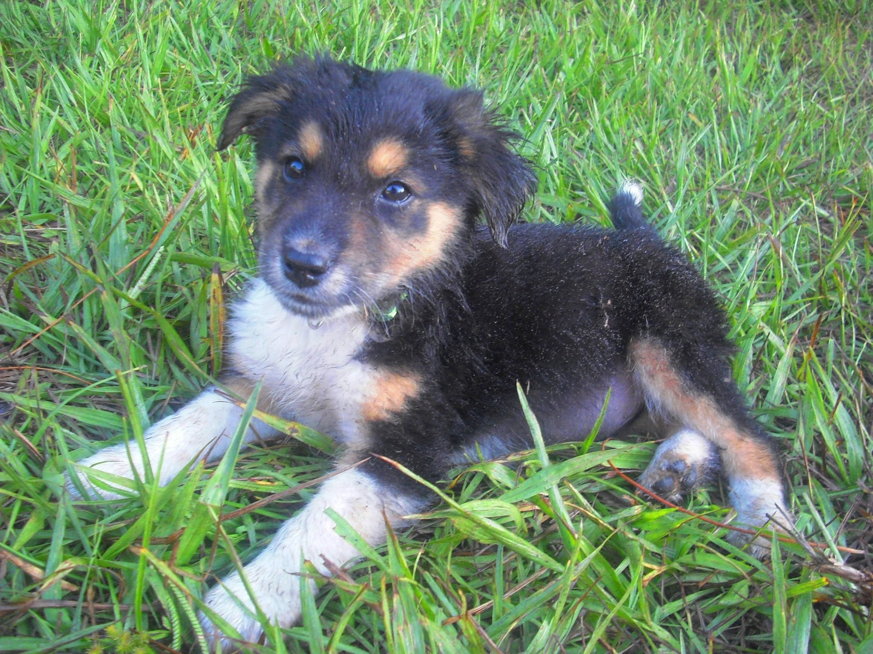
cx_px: 436
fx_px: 958
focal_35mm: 38
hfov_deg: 49.0
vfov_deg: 37.7
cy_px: 327
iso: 200
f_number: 2.8
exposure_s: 1/80
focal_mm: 6.2
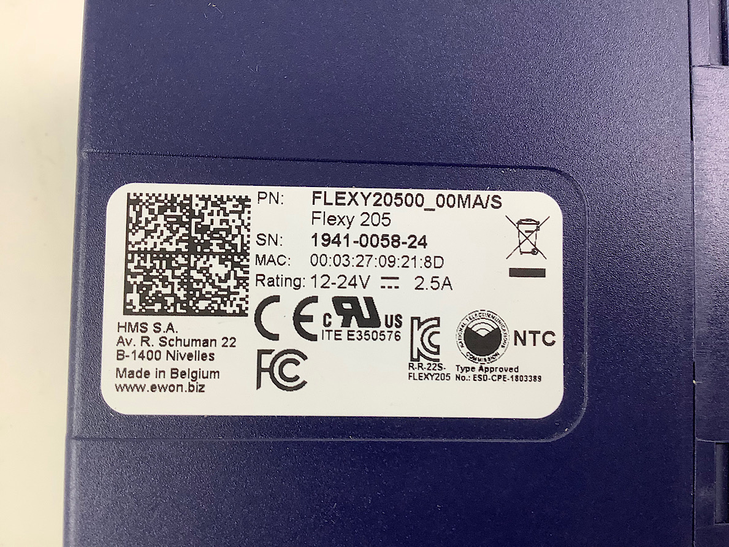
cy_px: 274
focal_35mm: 31
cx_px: 364
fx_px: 653
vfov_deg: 45.4
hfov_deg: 58.3
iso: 64
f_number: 2.4
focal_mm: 3.3
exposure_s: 1/50
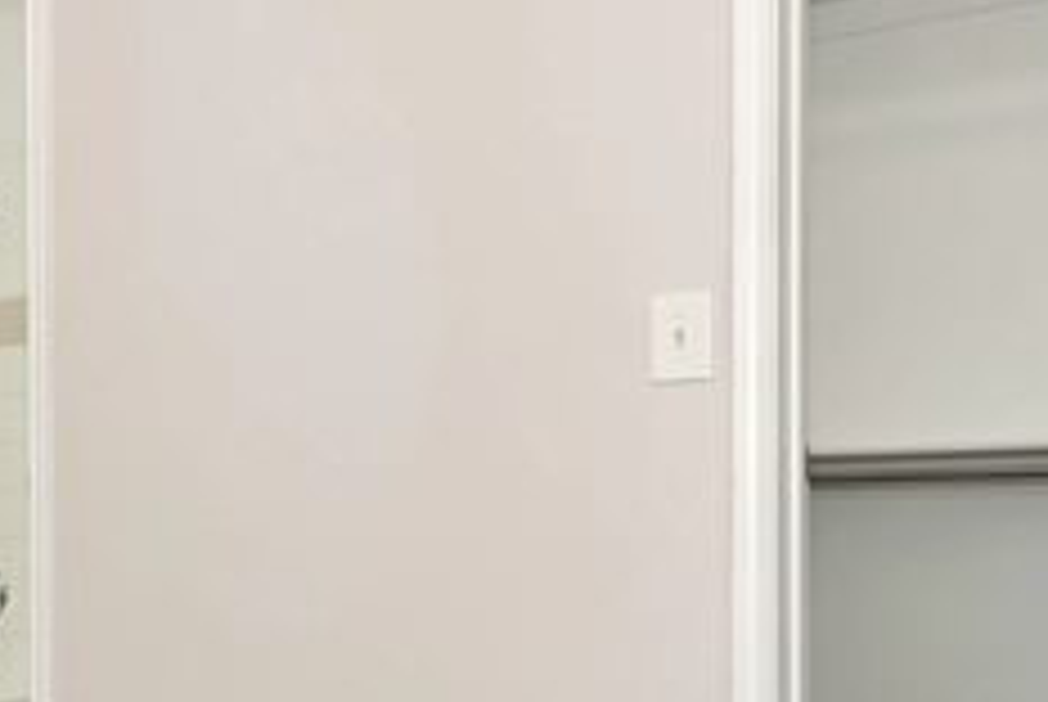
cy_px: 562
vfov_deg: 22.4
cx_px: -324
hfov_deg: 27.6
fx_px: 1749
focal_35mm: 60
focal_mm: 14
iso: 360
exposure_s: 1/60
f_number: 4
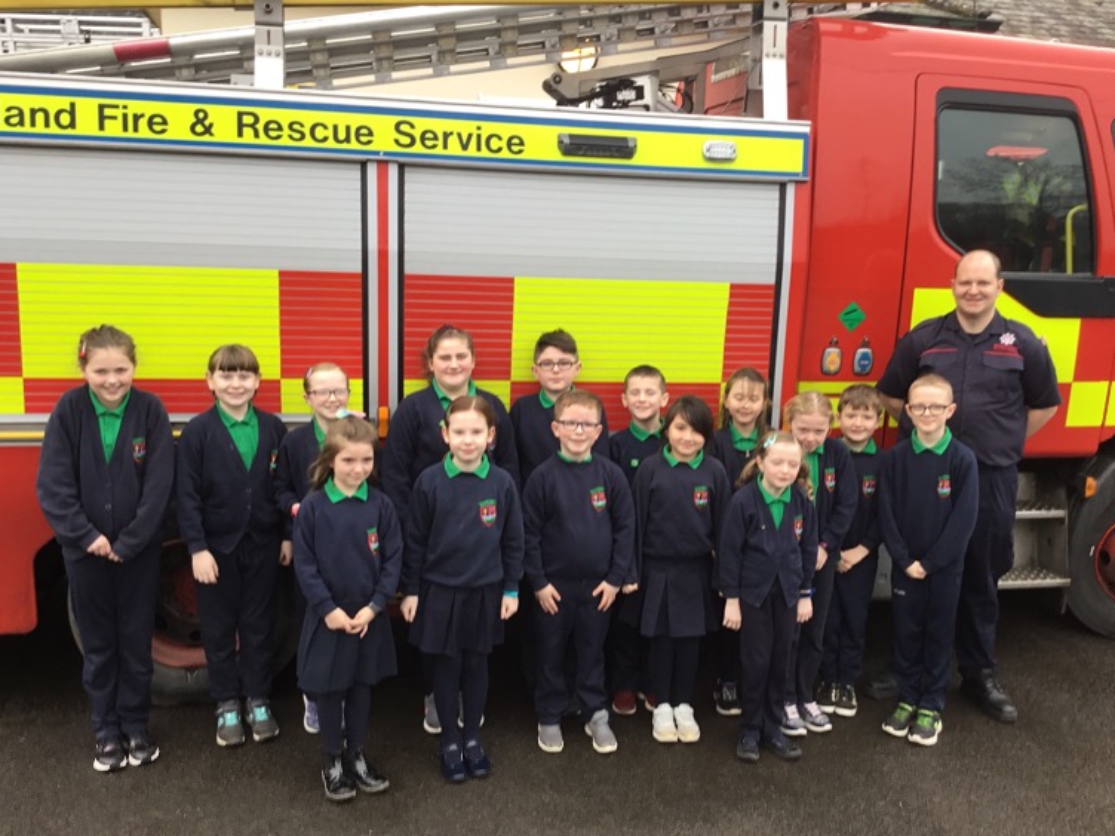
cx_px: 578
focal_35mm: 33
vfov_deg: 42.9
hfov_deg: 55.3
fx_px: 1063
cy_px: 442
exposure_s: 1/50
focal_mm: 3.3
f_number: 2.4
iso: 32
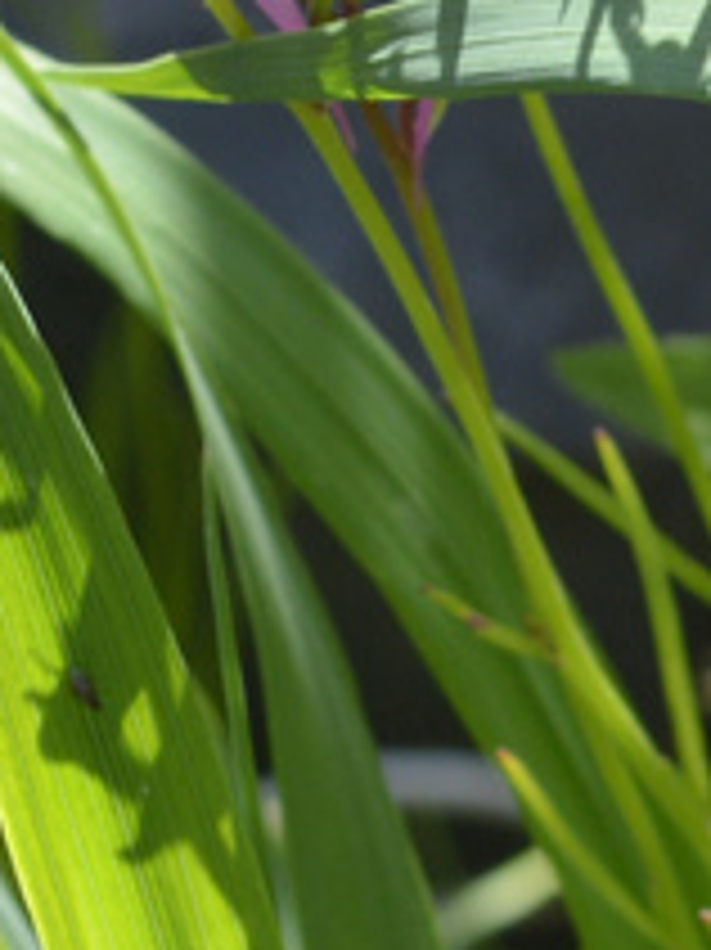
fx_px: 15215
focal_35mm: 555
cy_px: -1279
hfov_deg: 2.7
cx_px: 171
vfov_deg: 3.5
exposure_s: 1/320
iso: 200
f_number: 6.3
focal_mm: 50
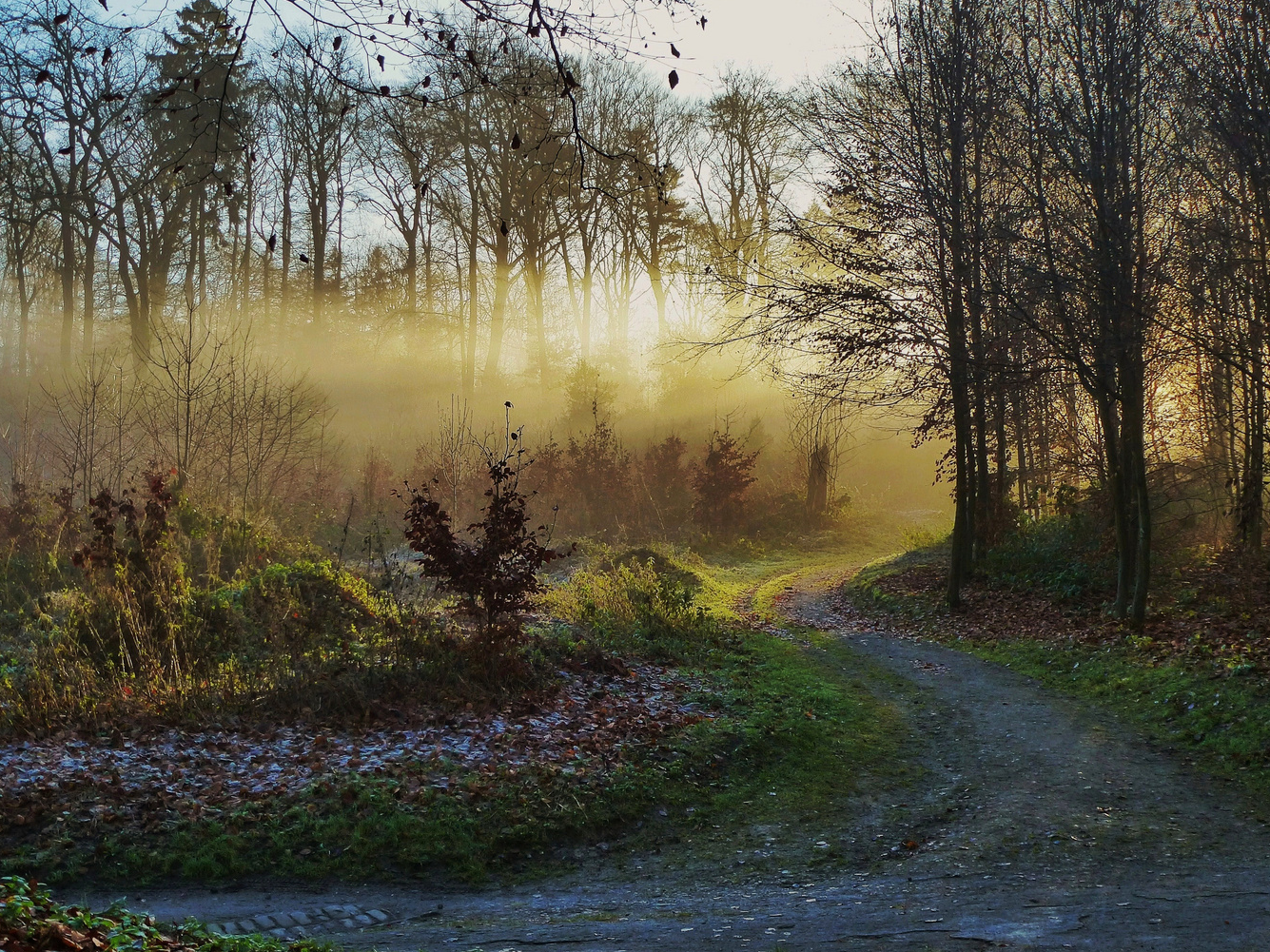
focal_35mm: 55
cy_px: 444
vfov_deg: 26.5
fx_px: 2018
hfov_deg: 34.9
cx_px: 597
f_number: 4.1
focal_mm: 8.7
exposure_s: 1/320
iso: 160
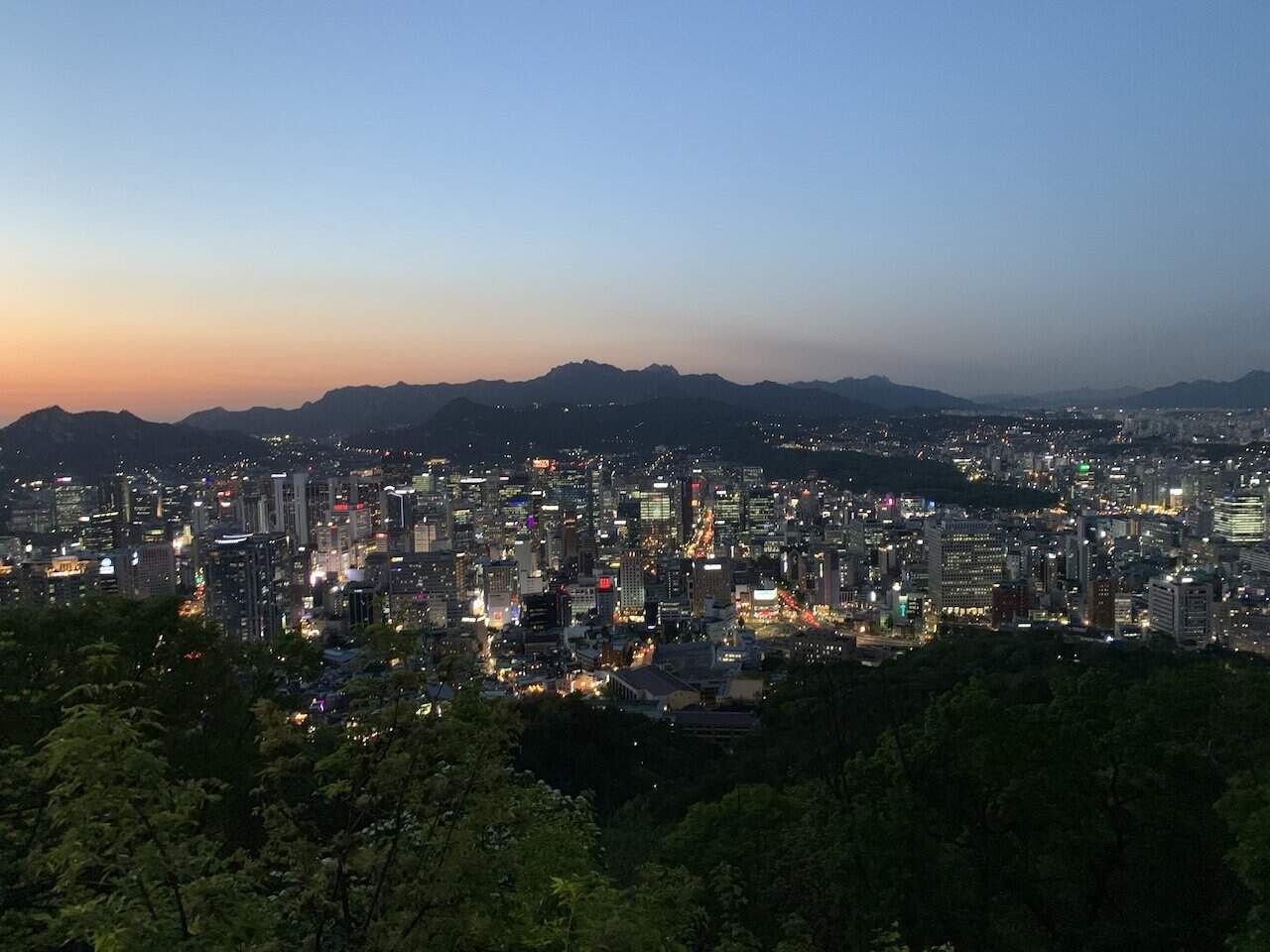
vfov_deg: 53.1
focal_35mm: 26
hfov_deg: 67.3
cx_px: 635
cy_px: 476
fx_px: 954
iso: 400
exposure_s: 1/30
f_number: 1.8
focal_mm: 4.25
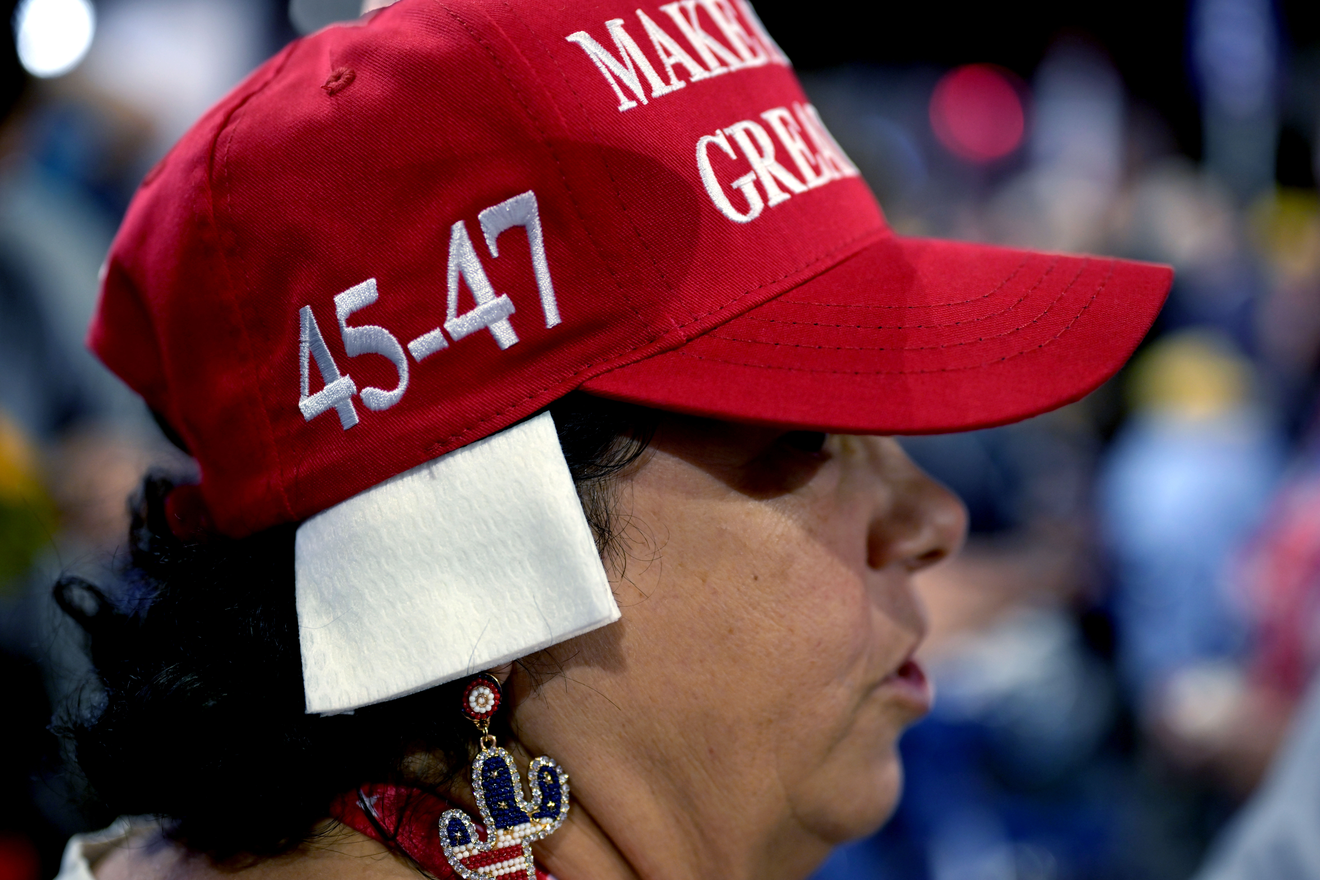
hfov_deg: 39.6
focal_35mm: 50
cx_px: 660
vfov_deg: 27.0
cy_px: 440
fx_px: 1833
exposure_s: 1/250
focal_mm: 50
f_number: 2
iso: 800
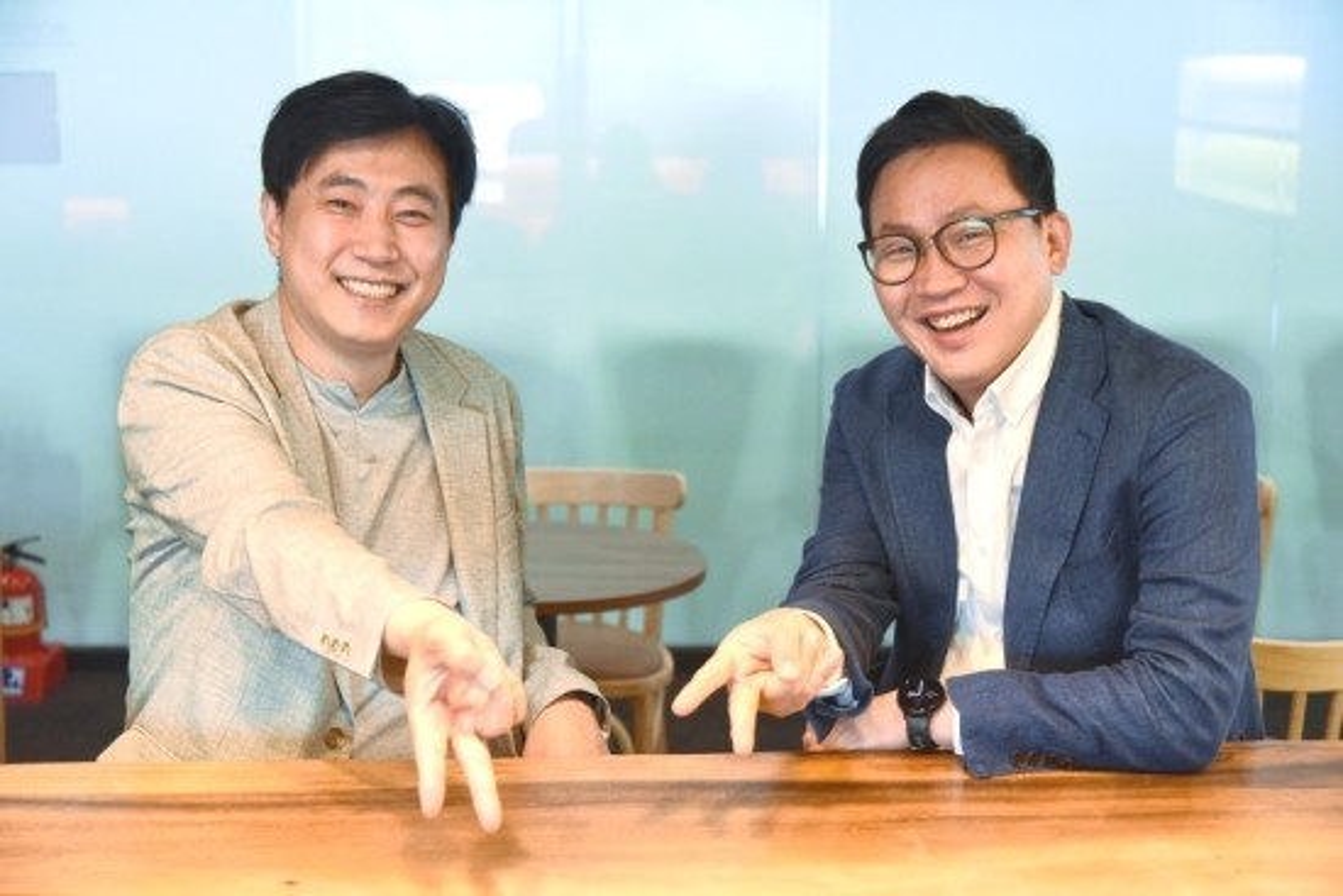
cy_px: 448
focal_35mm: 55
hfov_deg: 36.2
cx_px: 672
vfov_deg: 24.6
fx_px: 2052
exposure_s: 1/200
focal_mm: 55
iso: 3200
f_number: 4.5
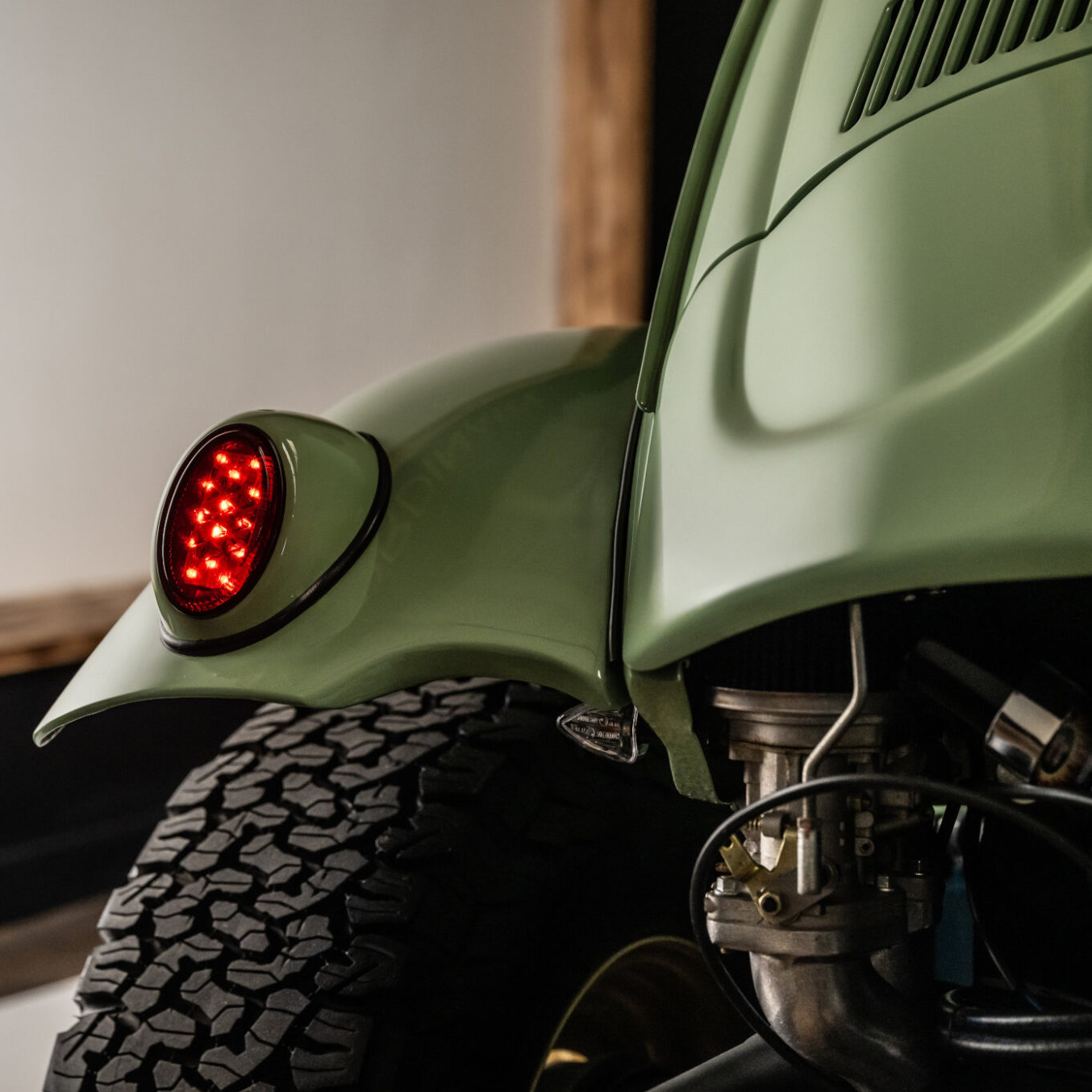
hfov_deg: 21.4
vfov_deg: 21.4
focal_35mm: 81
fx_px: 2891
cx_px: 508
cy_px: 546
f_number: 4
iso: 1250
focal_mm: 63
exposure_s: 1/125
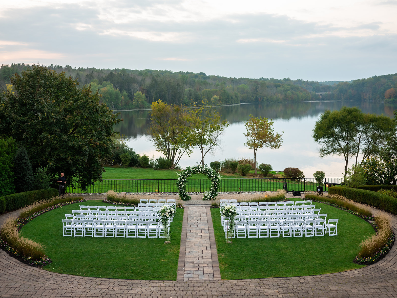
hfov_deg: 37.5
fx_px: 585
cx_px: 199
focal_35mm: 51
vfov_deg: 28.5
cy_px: 147
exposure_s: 1/125
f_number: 3.2
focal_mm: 63
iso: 640
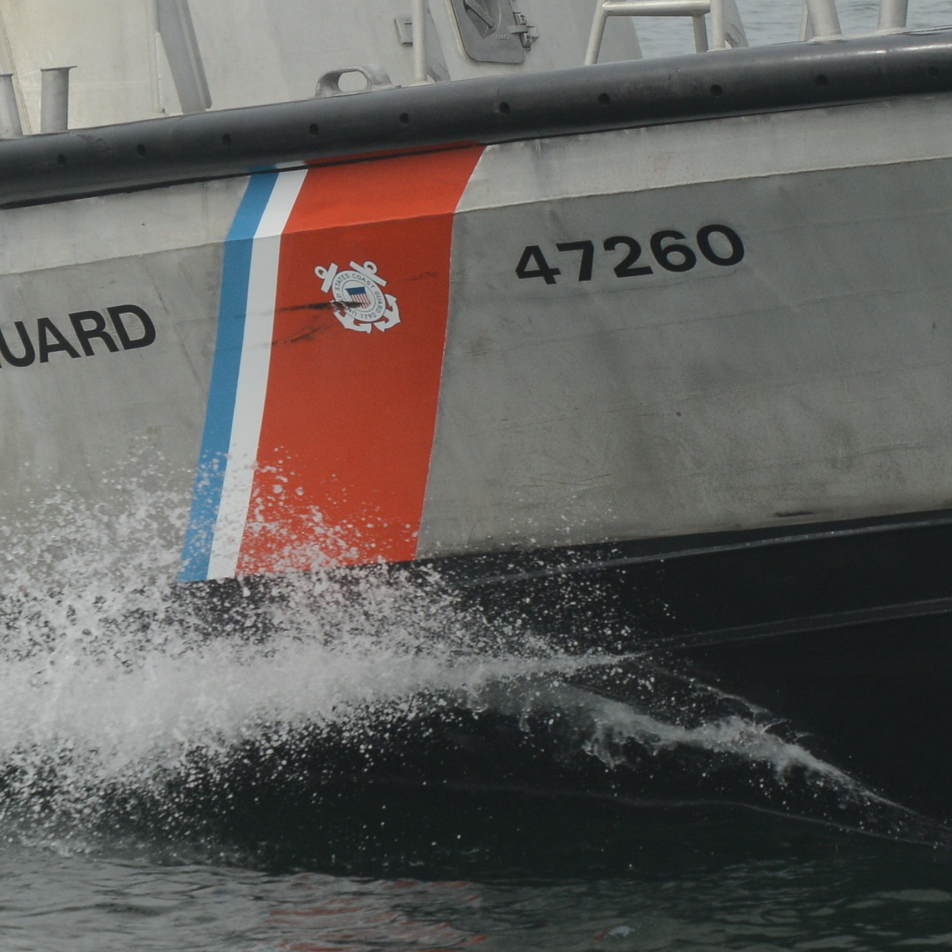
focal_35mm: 572
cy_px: -53
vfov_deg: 3.1
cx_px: 524
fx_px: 17798
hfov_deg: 3.1
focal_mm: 140
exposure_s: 1/800
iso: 400
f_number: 7.1
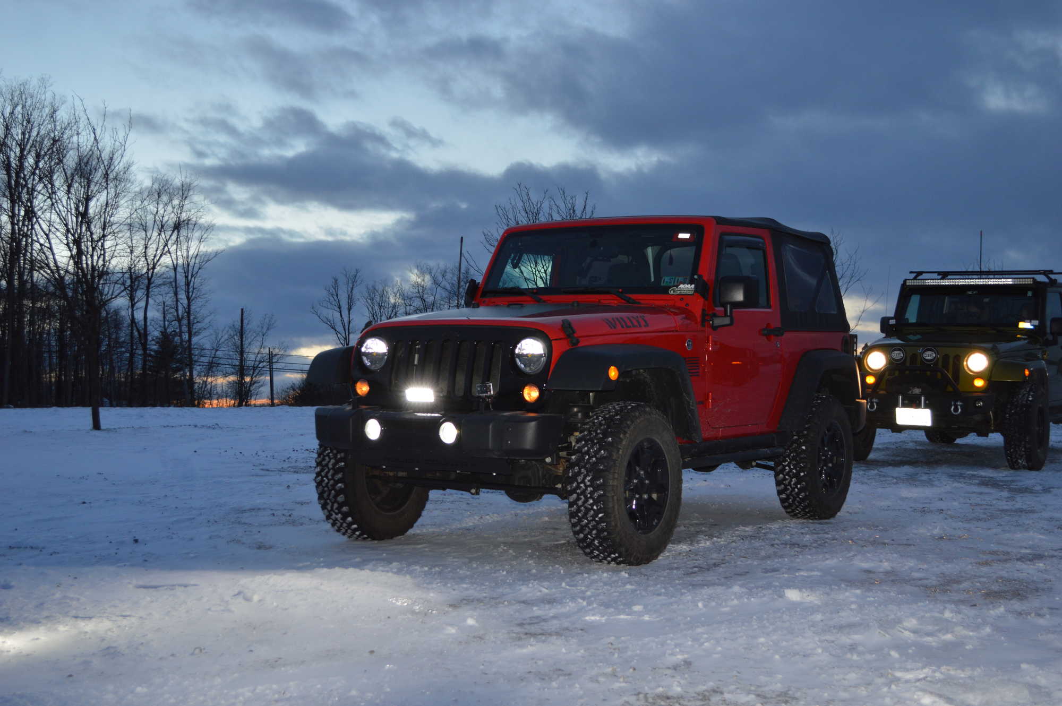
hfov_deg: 41.1
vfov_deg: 28.0
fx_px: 1415
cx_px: 531
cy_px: 353
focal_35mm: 48
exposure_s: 1/80
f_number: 4.8
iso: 400
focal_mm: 32
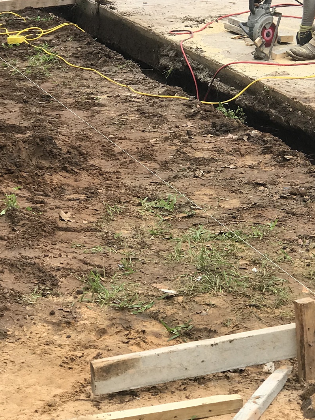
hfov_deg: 13.7
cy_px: 116
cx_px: 182
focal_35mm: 108
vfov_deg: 18.1
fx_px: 1310
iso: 20
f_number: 2.8
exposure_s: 1/120
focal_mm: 6.6
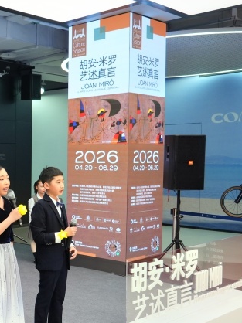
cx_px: -101
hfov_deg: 23.2
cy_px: 181
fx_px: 495
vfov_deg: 36.1
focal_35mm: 53
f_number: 4
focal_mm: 24
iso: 1000
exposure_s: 1/160
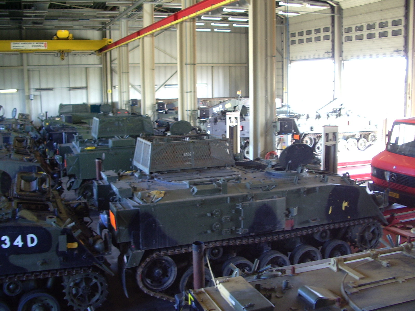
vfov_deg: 37.7
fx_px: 456
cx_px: 208
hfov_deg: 49.0
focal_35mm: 38
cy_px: 156
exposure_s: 1/25
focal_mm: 5.8
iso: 100
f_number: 2.6
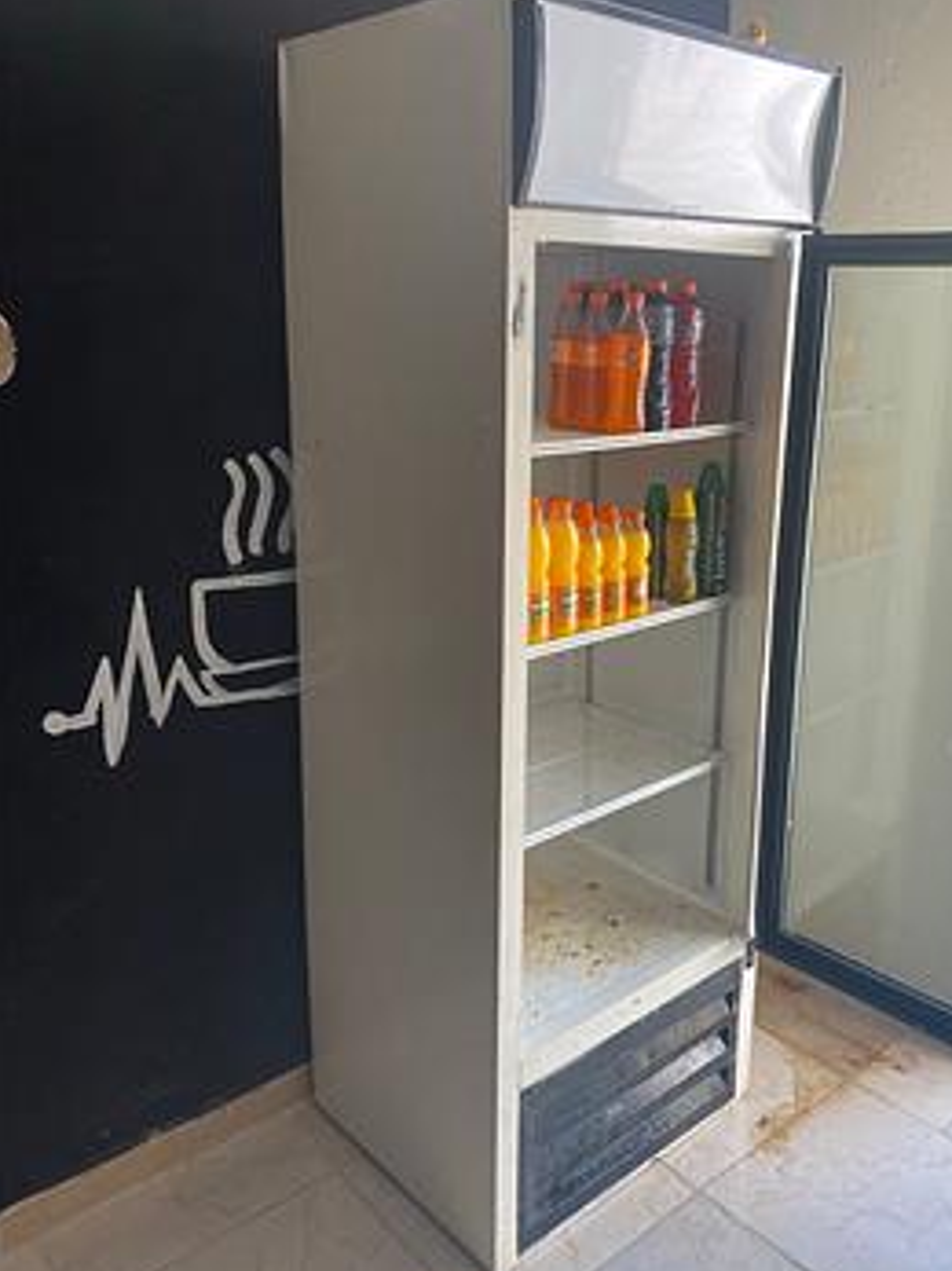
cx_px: 542
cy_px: 586
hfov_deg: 46.6
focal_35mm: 30
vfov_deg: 59.9
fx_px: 1101
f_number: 1.8
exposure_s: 1/122
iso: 80
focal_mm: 4.25
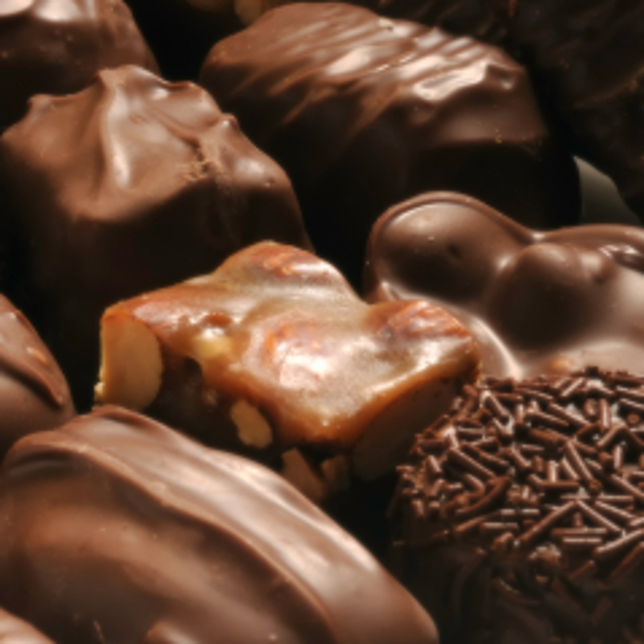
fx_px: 2863
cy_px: 329
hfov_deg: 12.8
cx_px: 154
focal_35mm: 136
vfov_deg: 12.8
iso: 200
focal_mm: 60
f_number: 36
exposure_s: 10
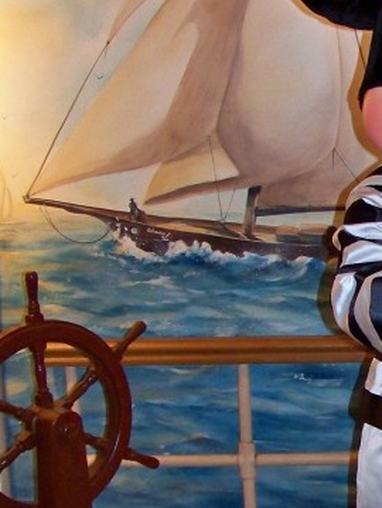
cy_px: 350
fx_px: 1381
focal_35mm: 94
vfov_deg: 20.8
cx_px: 494
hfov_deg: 15.1
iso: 200
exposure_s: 1/30
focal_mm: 5.85
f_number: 2.8
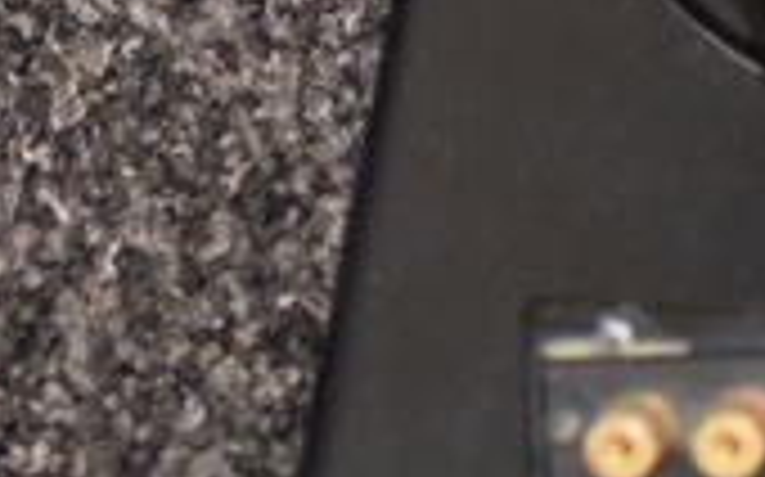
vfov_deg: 5.2
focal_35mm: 251
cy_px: -225
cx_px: 14
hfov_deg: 8.3
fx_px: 5238
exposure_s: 1/60
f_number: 1.8
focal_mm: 35
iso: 900
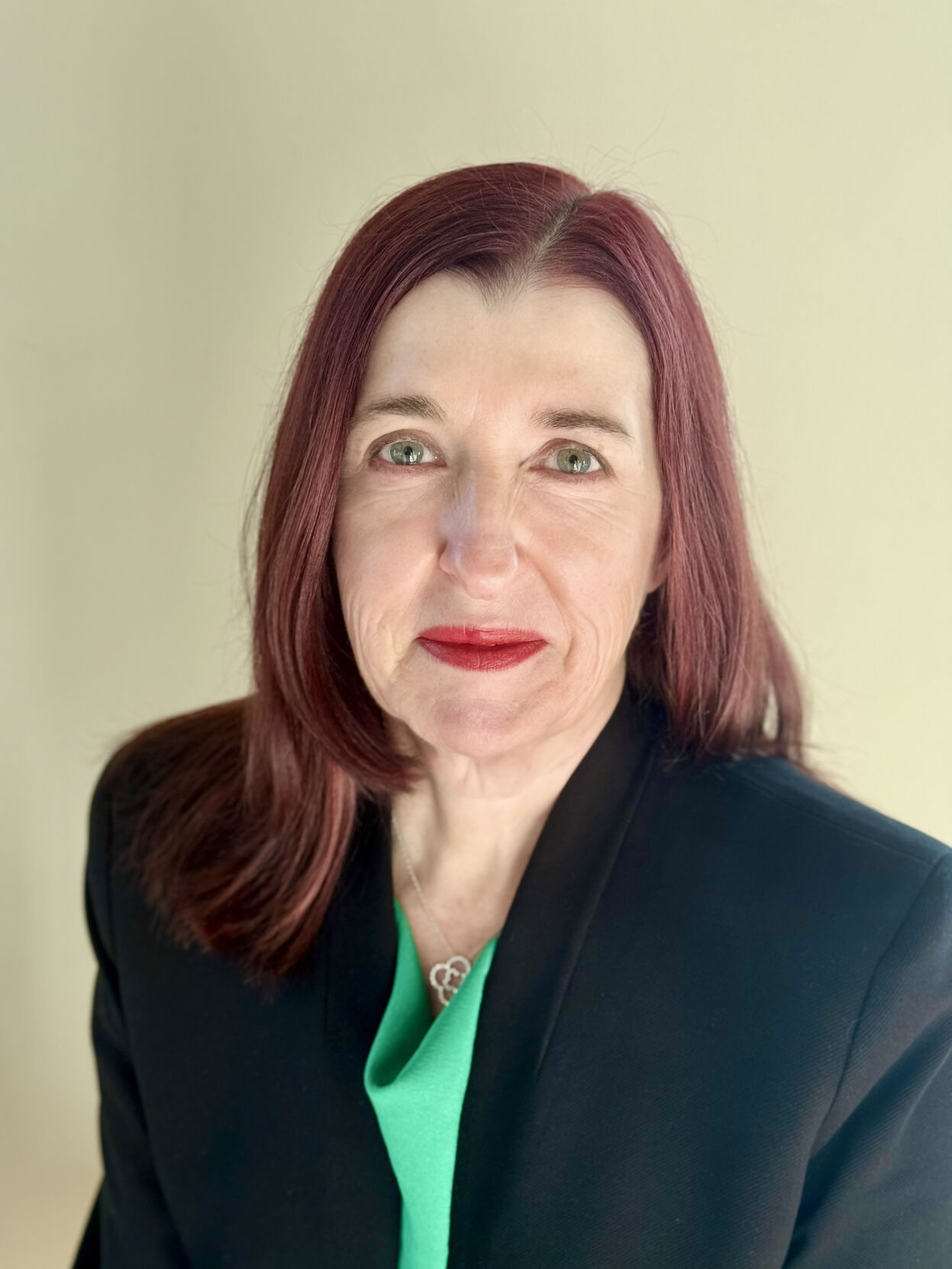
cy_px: 634
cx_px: 476
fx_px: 1760
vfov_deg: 39.7
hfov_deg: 30.3
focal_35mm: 48
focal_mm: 6.76
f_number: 1.78
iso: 80
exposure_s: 1/121
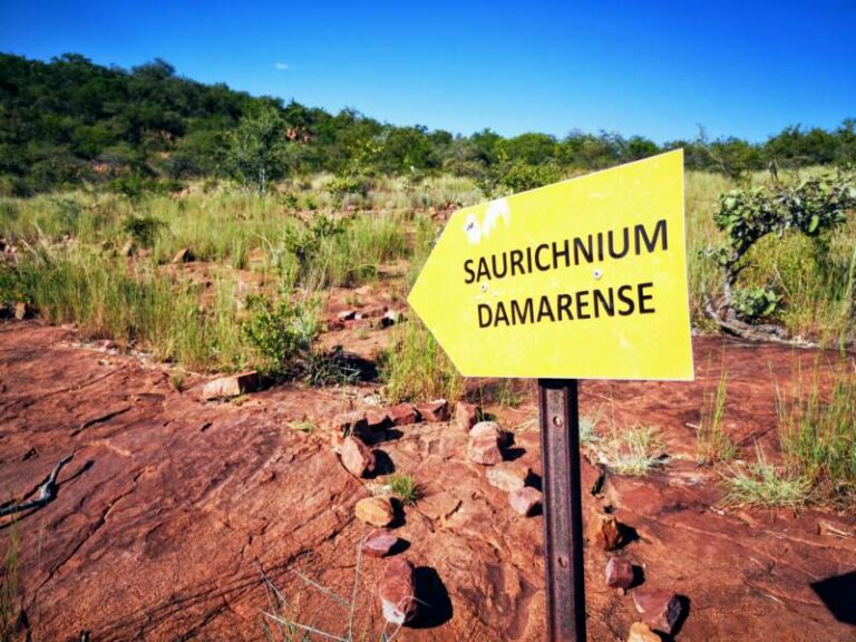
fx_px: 668
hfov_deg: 65.3
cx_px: 428
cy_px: 321
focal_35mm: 27
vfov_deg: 51.4
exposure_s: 1/3745
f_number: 1.8
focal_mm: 3.95
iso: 50
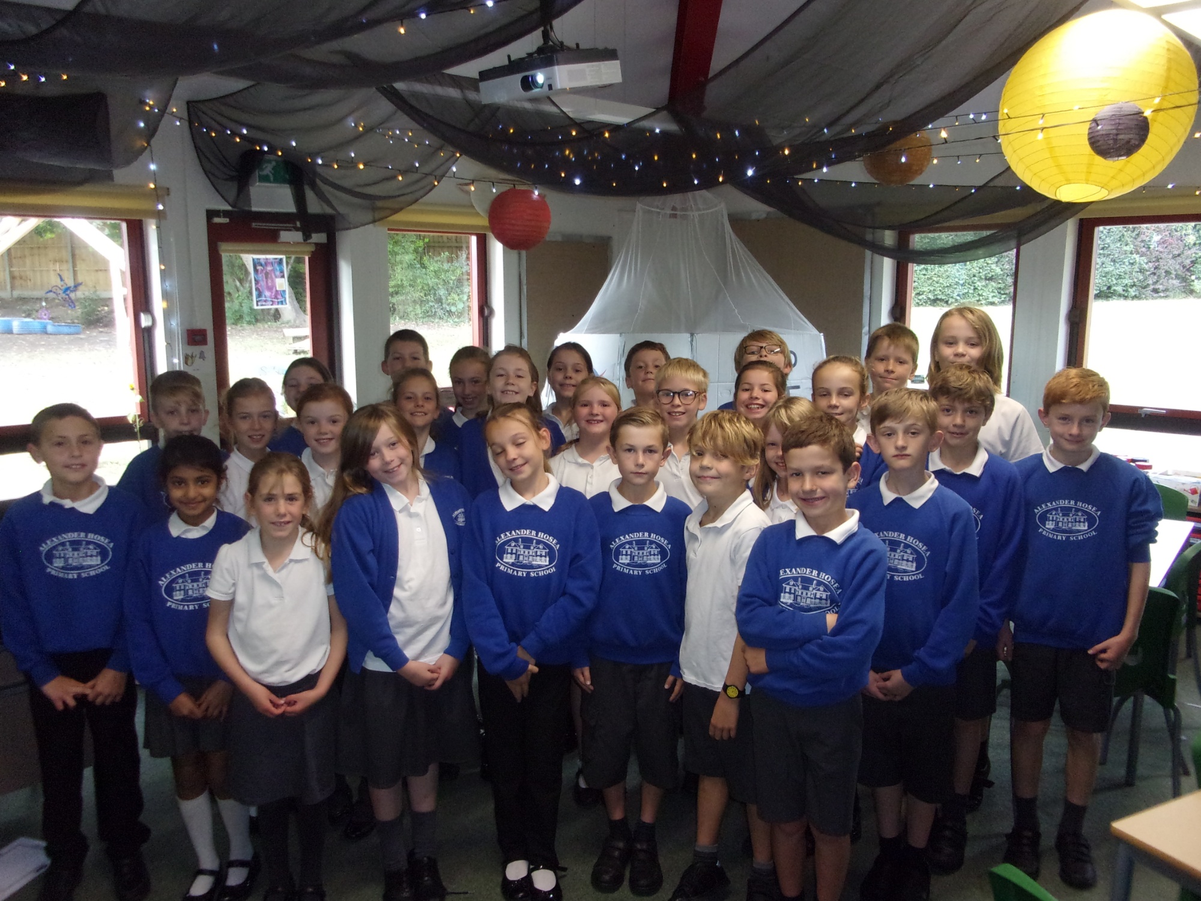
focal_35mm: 28
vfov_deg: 49.7
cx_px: 600
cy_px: 450
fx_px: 971
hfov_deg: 63.4
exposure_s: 1/34
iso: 250
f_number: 3.9
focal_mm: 5.1
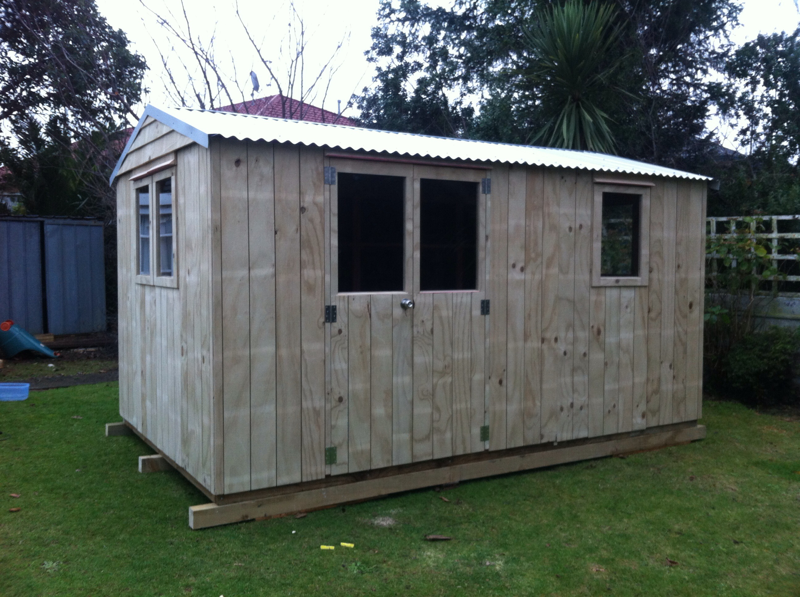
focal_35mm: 35
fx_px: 808
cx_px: 400
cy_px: 298
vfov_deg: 40.6
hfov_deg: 52.7
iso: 100
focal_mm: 3.85
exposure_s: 1/17
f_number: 2.8
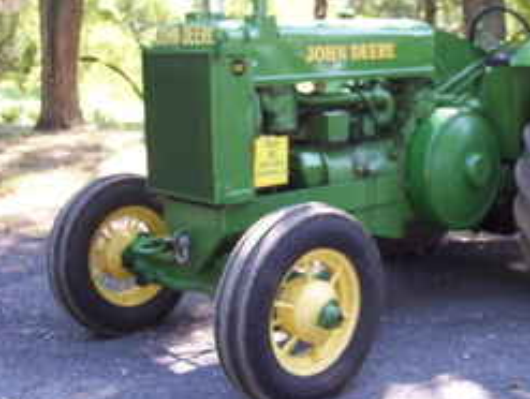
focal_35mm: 54
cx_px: 352
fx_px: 828
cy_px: 172
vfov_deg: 27.1
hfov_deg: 35.2
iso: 140
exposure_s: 1/41.2
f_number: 4.5
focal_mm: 6
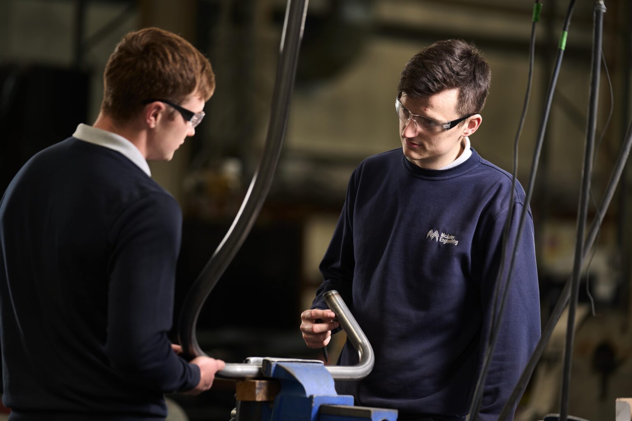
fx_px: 2932
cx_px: 316
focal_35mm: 167
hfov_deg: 12.3
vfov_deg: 8.2
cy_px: 210
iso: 100
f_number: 2.8
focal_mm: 167
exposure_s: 1/40
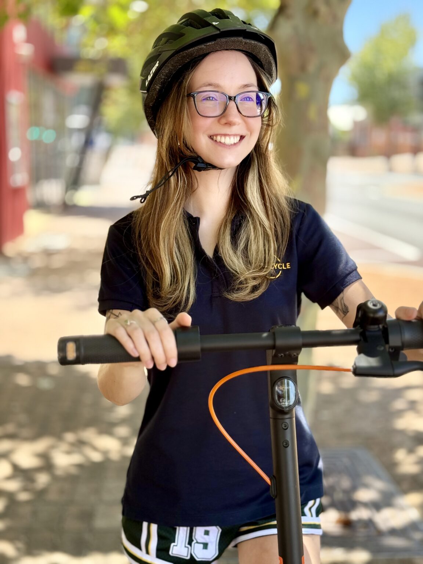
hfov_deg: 30.3
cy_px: 282
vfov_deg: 39.7
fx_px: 782
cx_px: 212
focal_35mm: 48
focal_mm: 6.76
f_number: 1.78
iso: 100
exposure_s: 1/519
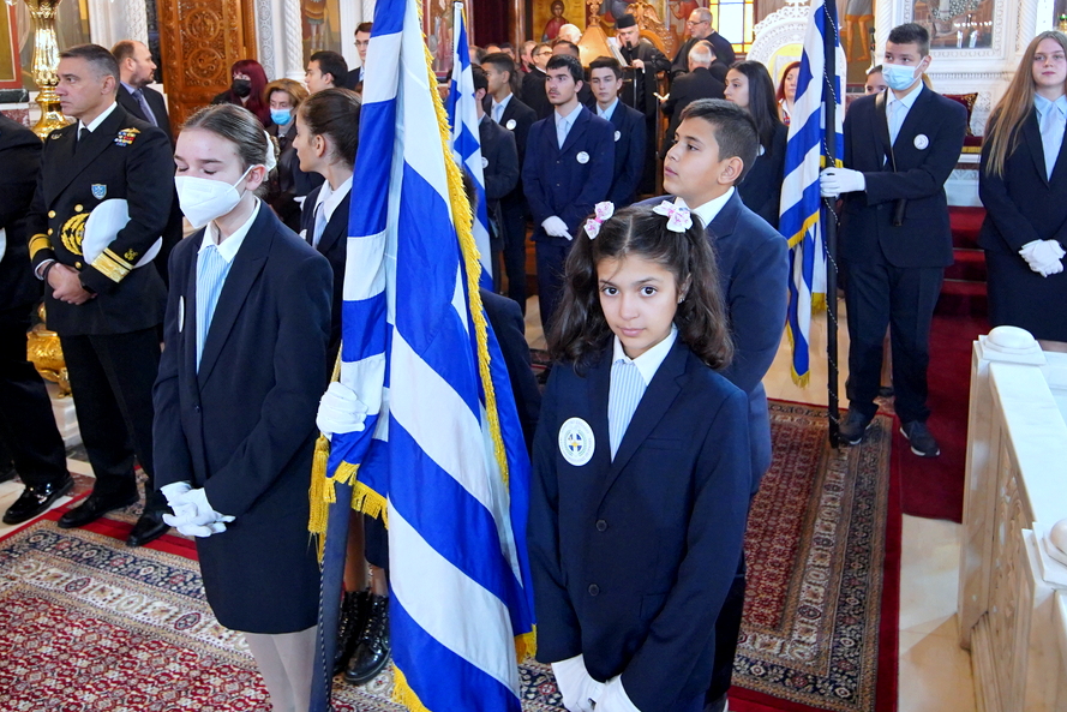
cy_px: 180
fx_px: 800
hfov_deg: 67.4
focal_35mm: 27
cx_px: 538
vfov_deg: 46.3
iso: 1600
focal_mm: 15
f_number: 3.5
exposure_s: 1/160
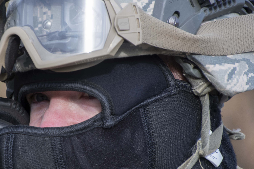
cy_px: 110
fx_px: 4593
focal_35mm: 651
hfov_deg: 3.2
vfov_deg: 2.1
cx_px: 71
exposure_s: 1/160
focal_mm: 270
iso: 250
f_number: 6.3
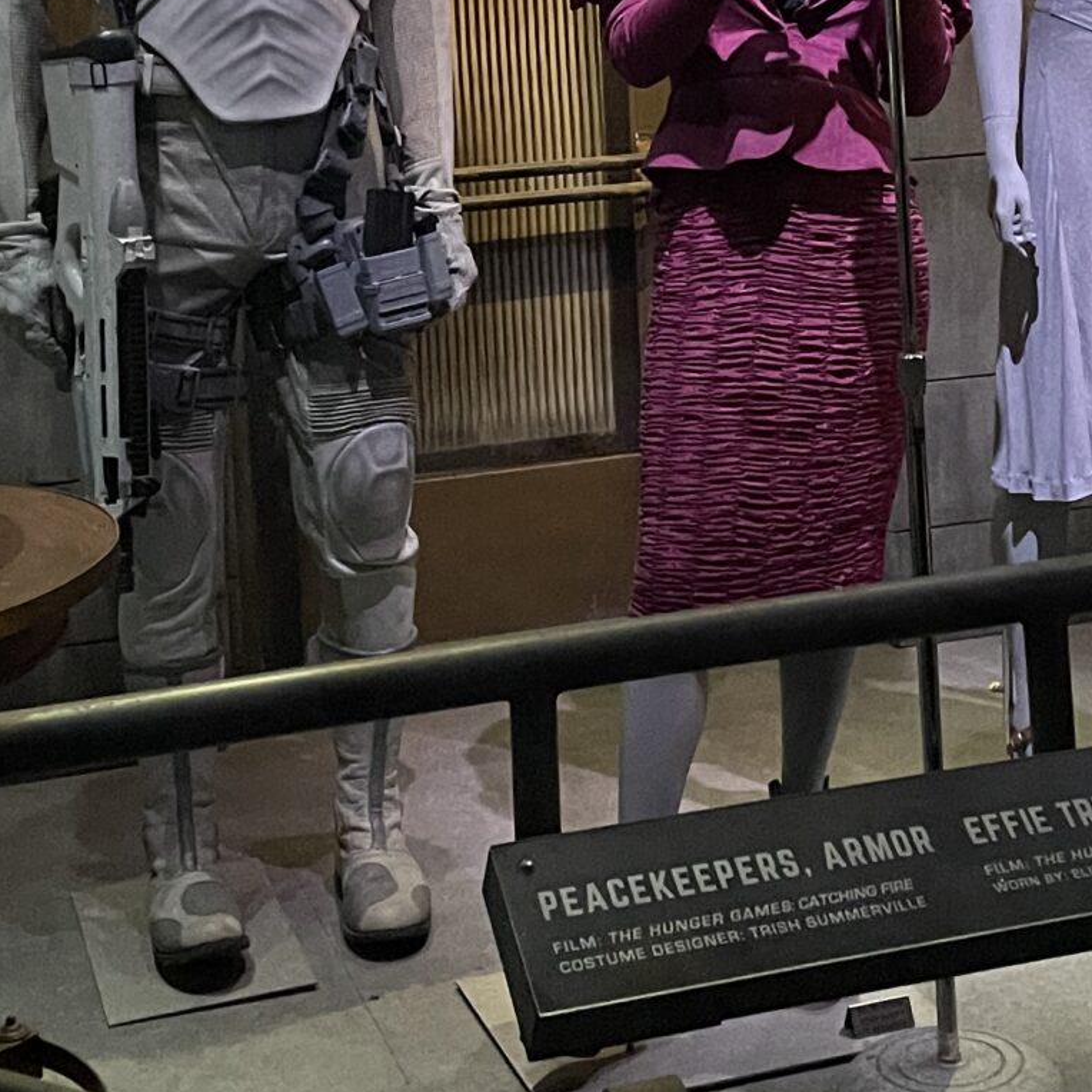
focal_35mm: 77
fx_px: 2748
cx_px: 729
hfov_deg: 22.4
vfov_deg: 22.1
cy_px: 160
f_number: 1.6
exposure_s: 1/27
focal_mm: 4.2
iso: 800
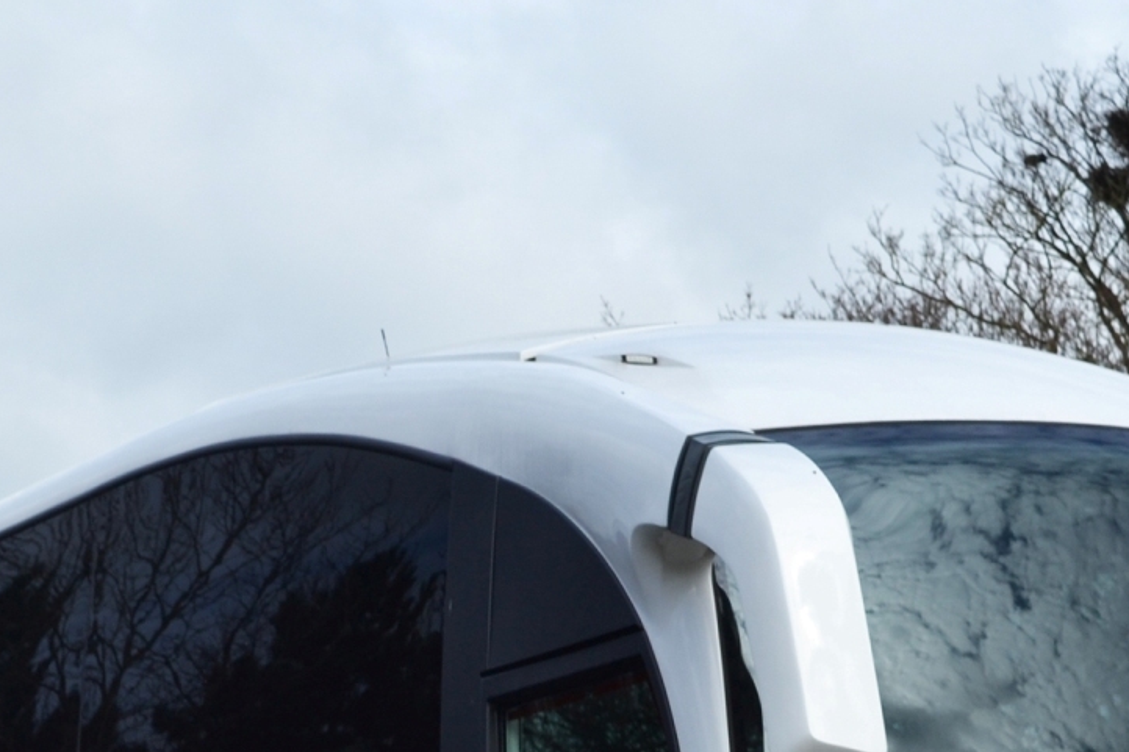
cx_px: 488
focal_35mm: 122
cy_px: 1017
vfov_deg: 10.9
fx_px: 3825
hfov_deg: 16.8
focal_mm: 26
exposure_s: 1/125
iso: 100
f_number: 5.6
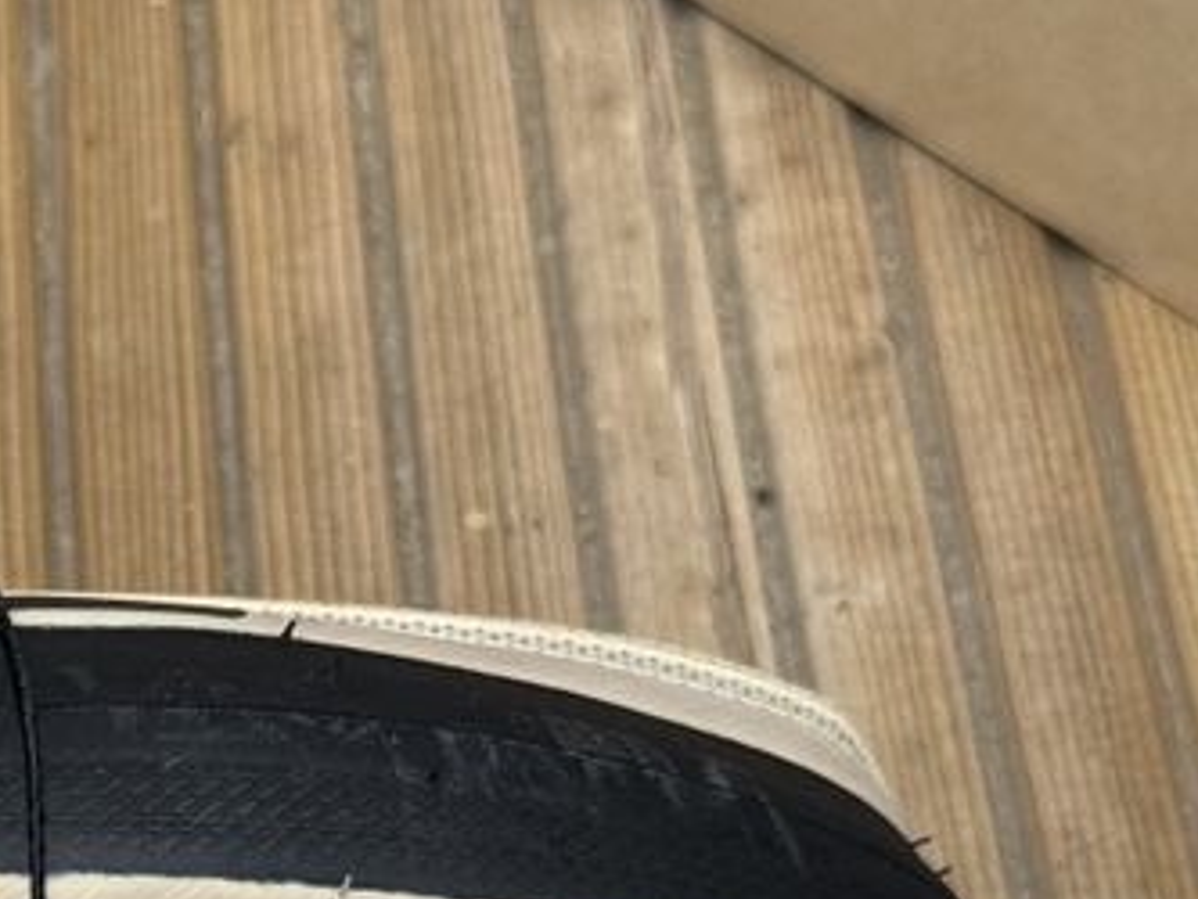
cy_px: 1100
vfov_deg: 12.0
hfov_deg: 15.7
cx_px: -223
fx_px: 4189
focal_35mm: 121
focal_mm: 6.76
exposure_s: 1/1770
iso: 64
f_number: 1.78
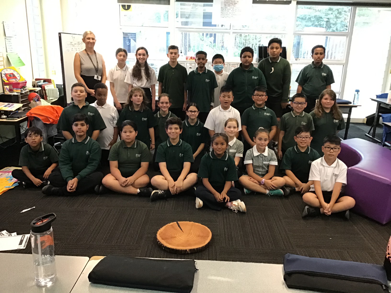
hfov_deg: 58.4
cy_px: 146
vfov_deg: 45.4
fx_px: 350
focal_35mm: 31
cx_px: 196
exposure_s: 1/33
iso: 250
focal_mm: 3.3
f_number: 2.4
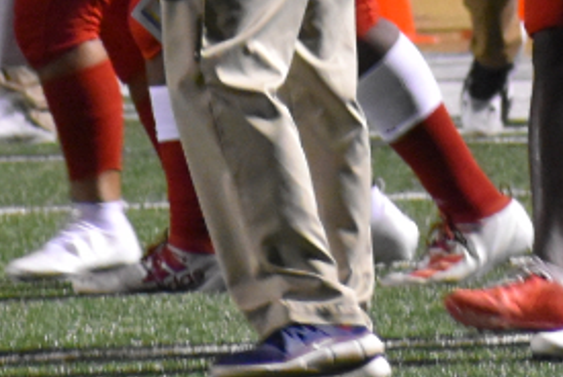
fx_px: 25250
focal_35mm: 1613
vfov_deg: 0.9
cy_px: -370
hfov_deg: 1.3
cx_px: 197
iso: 3200
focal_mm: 185
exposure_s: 1/200
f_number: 5.3
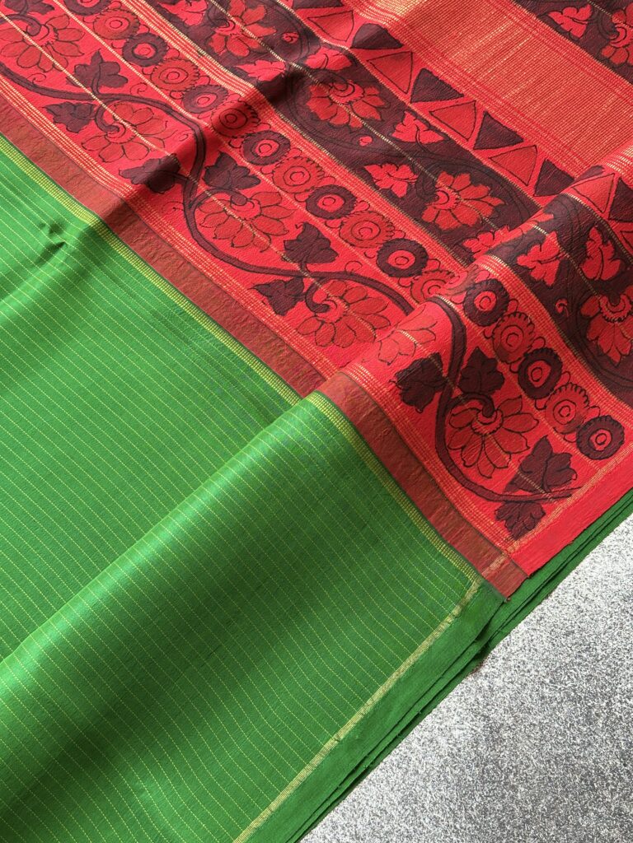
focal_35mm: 48
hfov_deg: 30.3
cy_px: 422
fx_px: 1170
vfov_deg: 39.7
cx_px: 316
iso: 80
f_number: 1.78
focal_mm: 6.86
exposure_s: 1/83
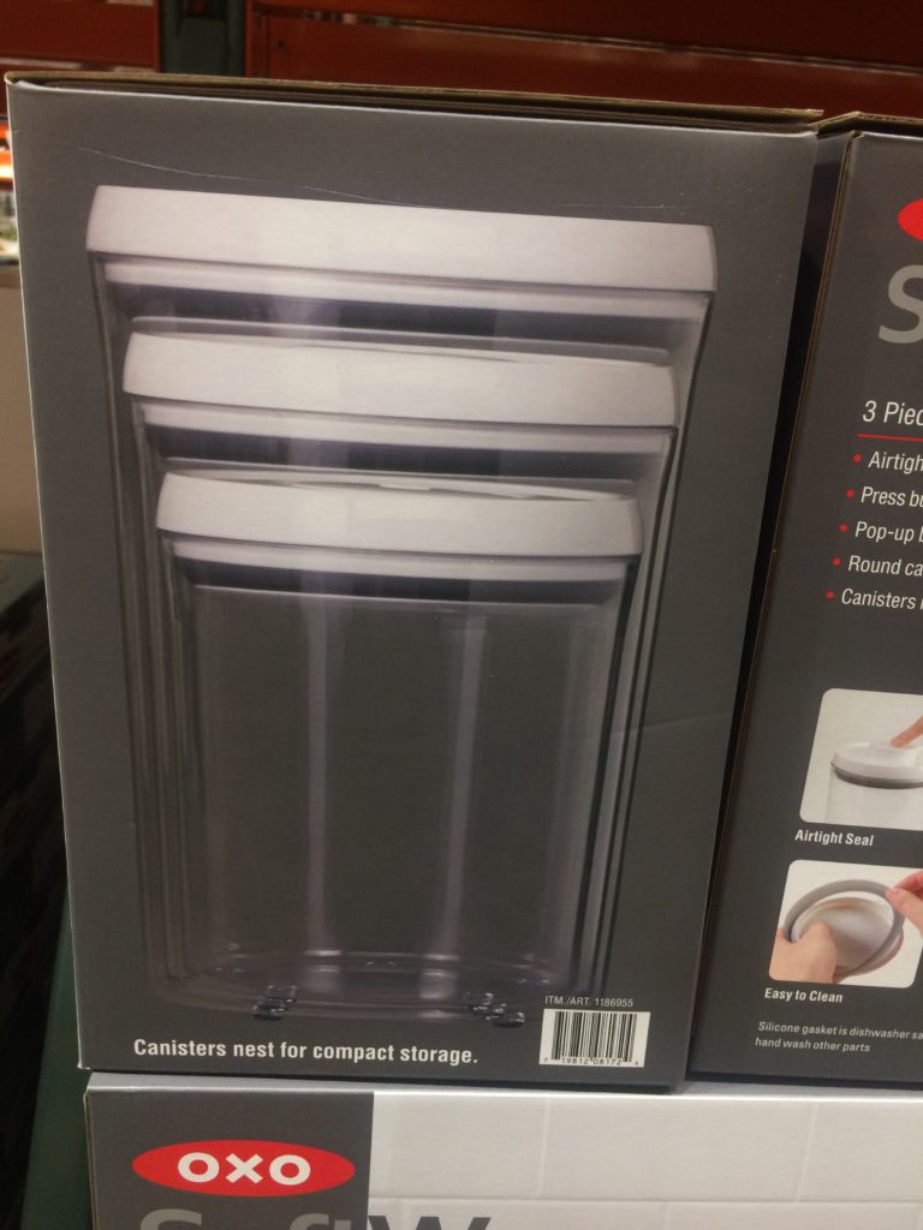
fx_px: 1031
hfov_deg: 48.2
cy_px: 615
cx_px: 462
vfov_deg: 61.7
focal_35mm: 29
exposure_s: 1/33
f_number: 2.2
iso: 160
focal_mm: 4.15
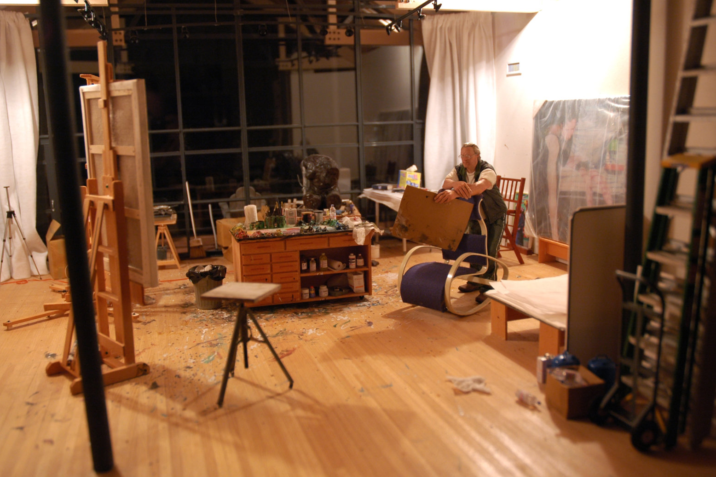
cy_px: 235
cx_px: 351
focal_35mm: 37
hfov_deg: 51.9
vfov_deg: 35.9
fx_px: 736
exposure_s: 1/30
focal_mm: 24
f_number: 3.8
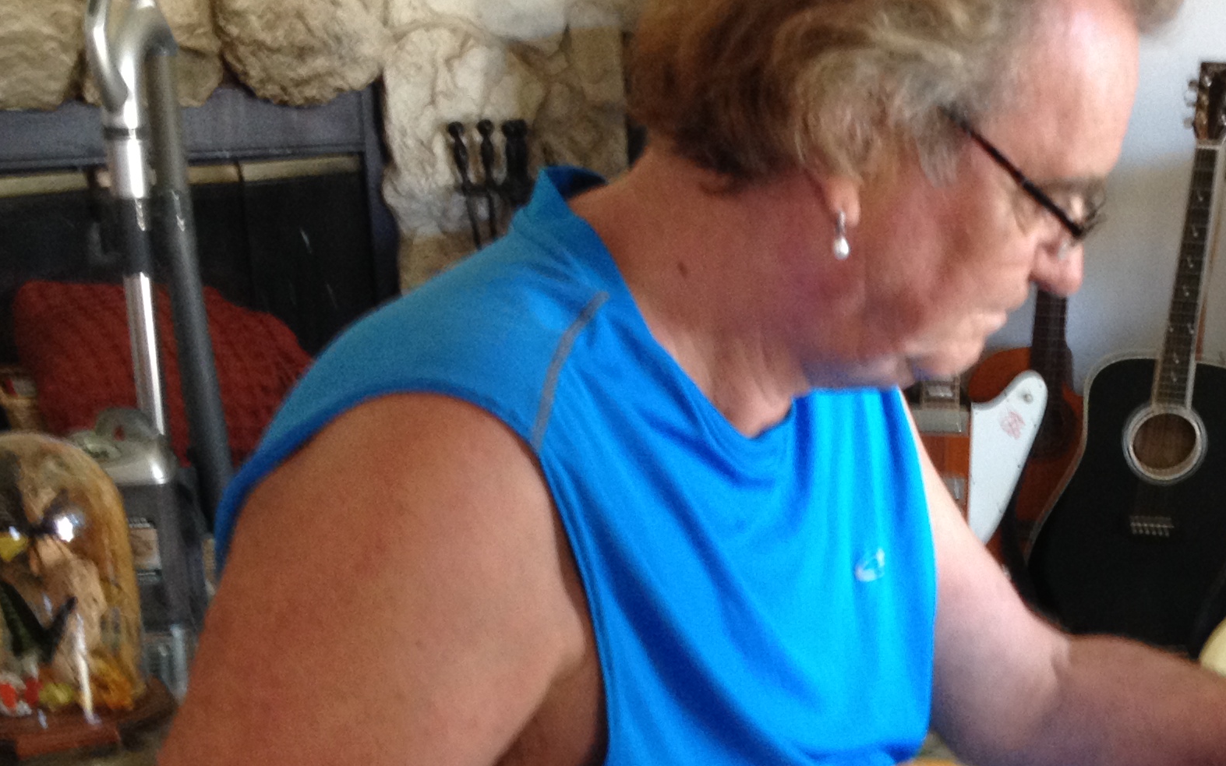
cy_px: 704
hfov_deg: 26.2
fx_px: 2573
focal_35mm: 77
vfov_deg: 16.7
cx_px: 1022
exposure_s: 1/20
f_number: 2.4
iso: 125
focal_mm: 4.28
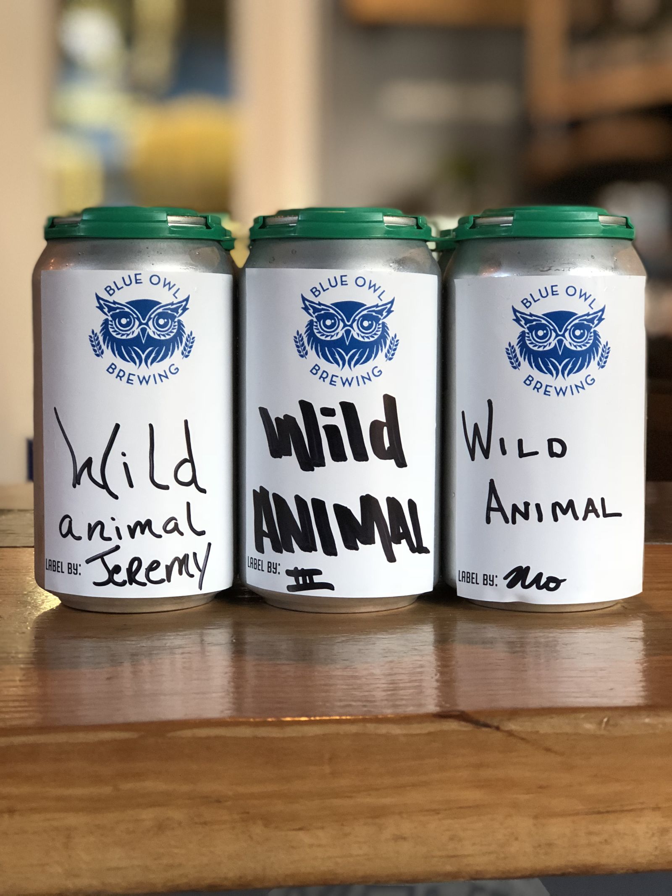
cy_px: 448
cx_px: 336
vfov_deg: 33.8
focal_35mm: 57
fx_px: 1475
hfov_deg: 25.7
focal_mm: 6.6
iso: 320
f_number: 2.8
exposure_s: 1/60
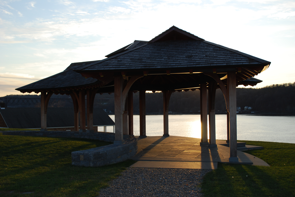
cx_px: 148
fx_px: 369
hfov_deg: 43.6
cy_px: 98
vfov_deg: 29.9
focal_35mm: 45
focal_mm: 30
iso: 100
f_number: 5.6
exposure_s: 1/200
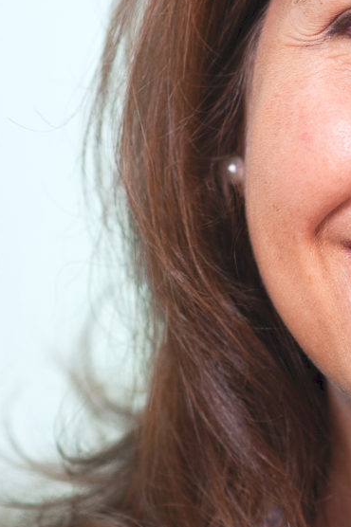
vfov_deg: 6.6
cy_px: 397
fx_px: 4583
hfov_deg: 4.4
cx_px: 505
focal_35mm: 313
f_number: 2.8
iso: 200
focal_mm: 85
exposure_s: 1/400
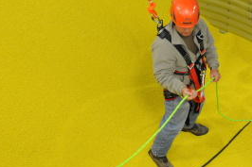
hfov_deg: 23.9
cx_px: 219
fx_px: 580
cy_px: 110
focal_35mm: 83
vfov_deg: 16.4
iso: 1600
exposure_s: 1/100
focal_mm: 31
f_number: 7.1
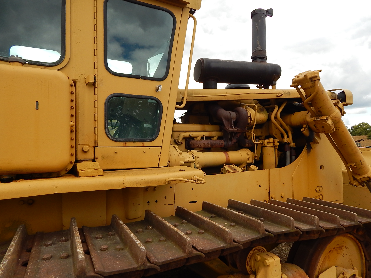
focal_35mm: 23
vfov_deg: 58.9
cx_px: 186
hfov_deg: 73.9
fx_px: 247
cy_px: 139
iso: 125
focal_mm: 4
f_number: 3
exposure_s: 1/800
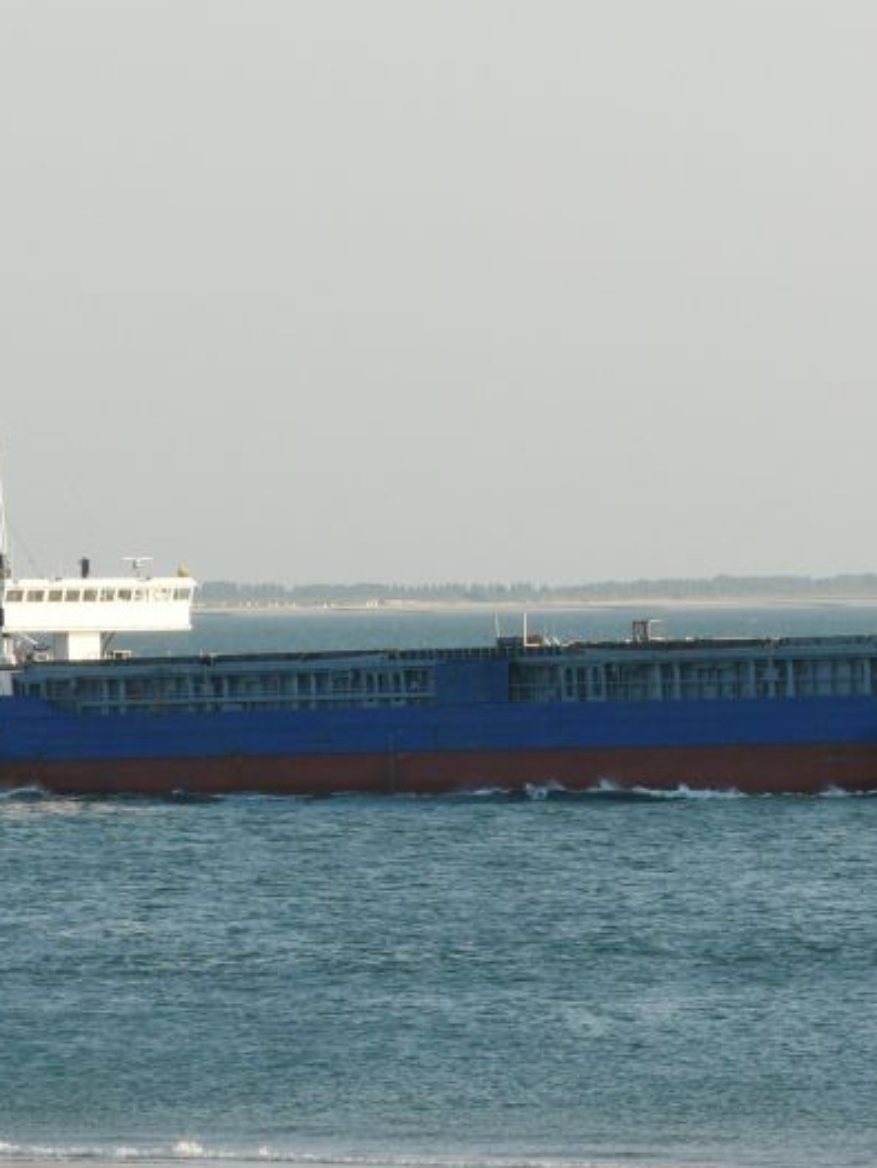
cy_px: 586
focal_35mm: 351
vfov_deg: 5.6
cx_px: 508
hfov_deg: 4.2
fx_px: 11847
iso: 100
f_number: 5.6
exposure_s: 1/400
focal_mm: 37.9
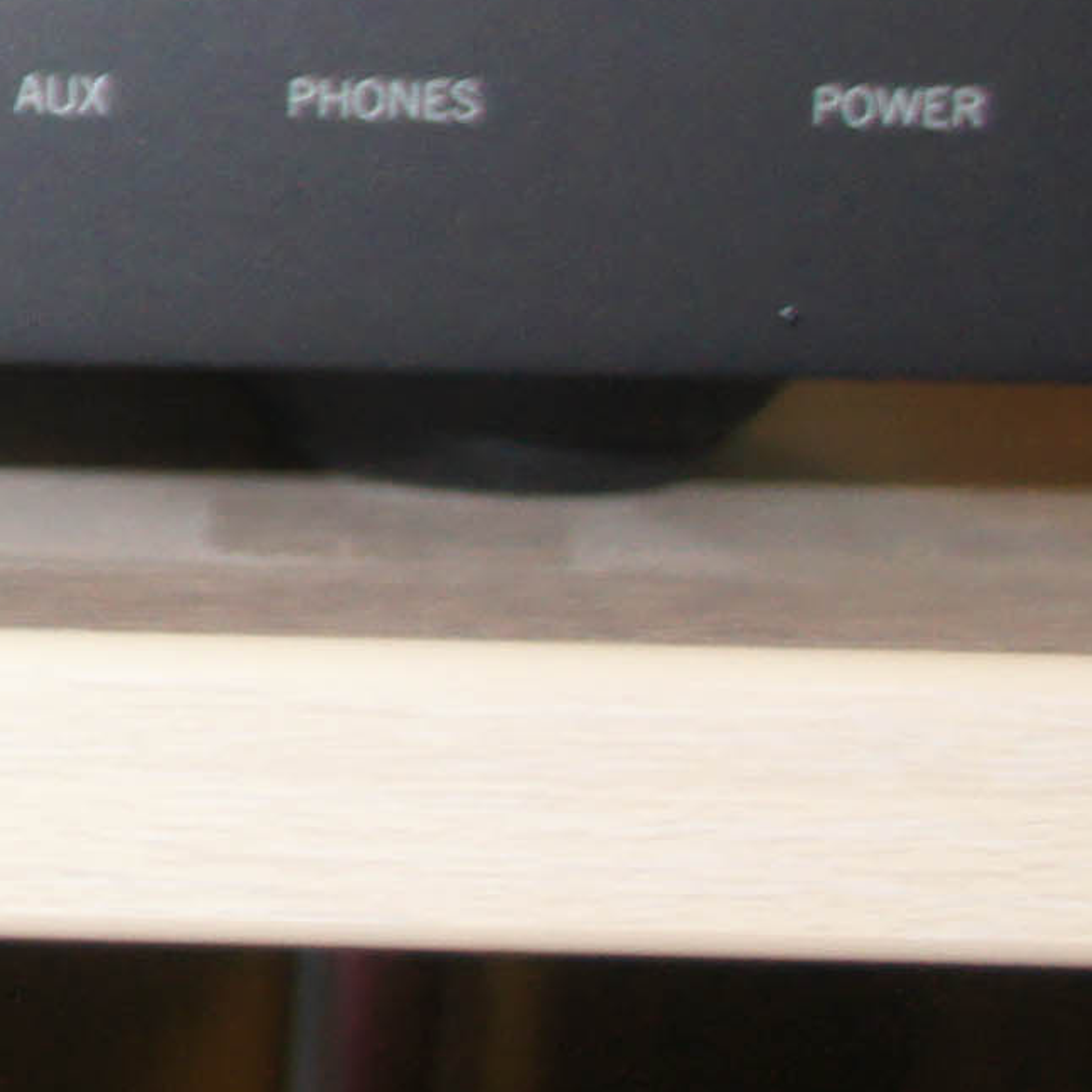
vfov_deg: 10.6
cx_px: -2272
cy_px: -106
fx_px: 5818
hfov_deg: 8.7
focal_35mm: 163
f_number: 3.5
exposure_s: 1/60
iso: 500
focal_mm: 18
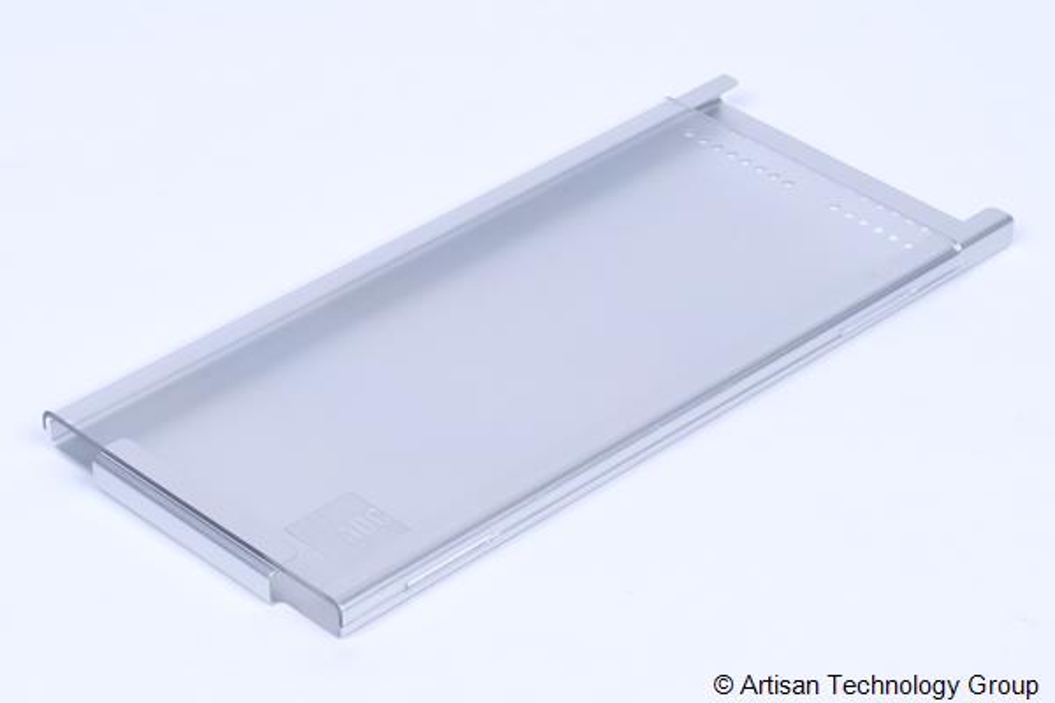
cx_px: 528
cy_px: 352
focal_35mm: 67
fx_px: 1963
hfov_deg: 30.1
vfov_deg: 20.3
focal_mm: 45
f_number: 18
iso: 200
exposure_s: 1/200
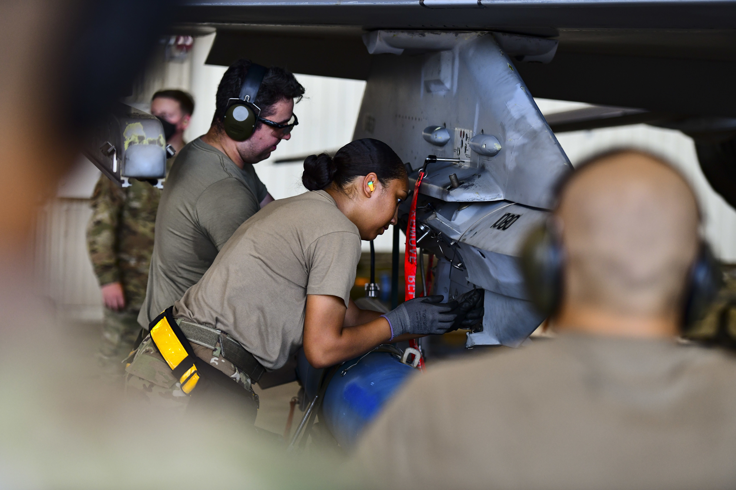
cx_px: 368
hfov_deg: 20.0
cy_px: 245
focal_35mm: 102
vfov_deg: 13.4
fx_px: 2085
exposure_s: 1/1250
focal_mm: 102
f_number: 2.8
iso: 1250
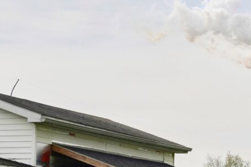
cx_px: 153
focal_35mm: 172
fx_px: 1198
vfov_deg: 8.0
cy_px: 142
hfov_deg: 12.0
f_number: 2.8
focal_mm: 70
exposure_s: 1/125
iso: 800
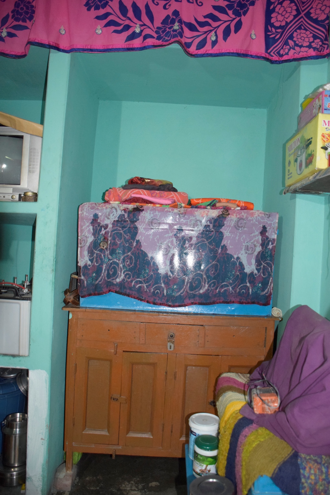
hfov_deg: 47.9
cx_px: 165
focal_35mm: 27
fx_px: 371
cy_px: 248
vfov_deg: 67.4
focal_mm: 18
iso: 2800
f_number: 3.5
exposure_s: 1/60
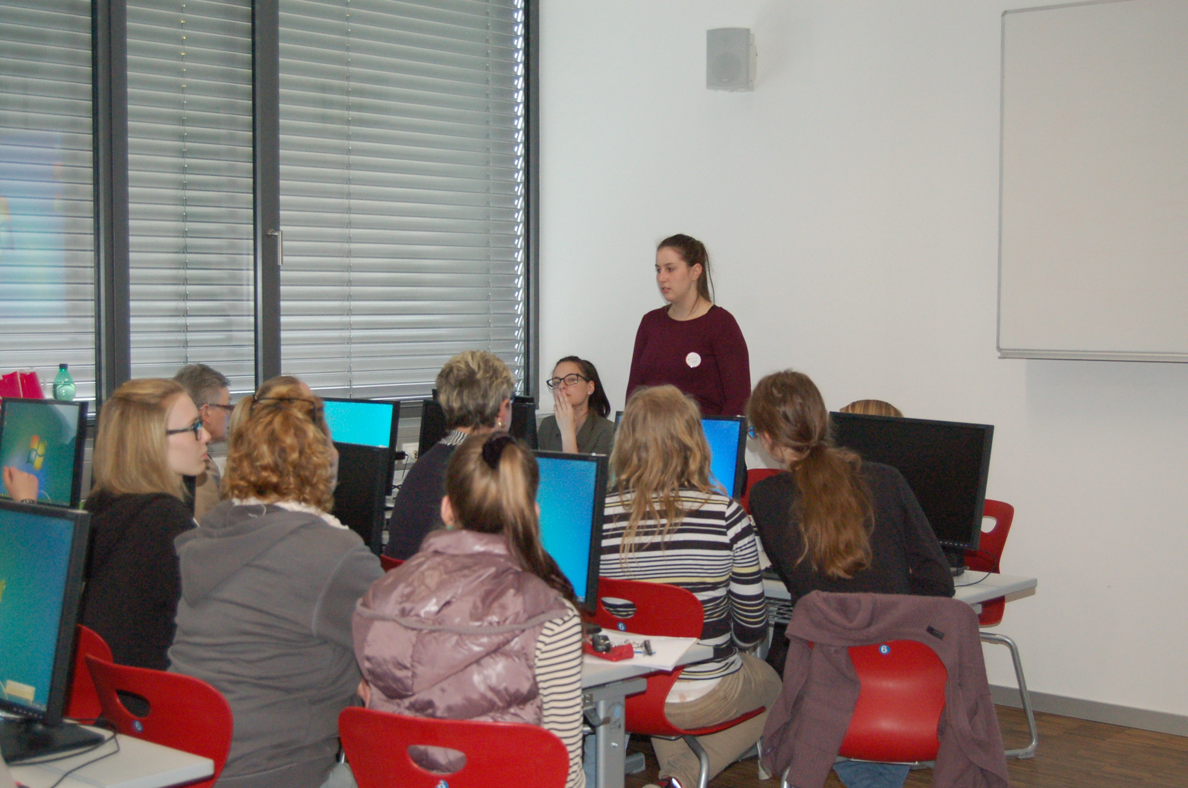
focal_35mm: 51
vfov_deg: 26.4
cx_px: 594
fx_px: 1680
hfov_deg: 38.9
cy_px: 394
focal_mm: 34
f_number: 5
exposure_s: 1/60
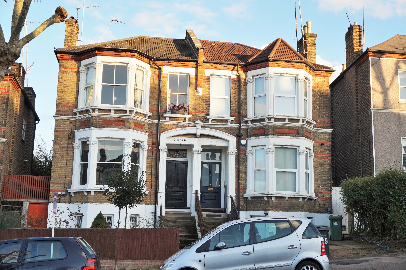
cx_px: 203
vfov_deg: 30.8
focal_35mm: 44
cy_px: 135
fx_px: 490
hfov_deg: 45.0
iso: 100
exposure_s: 1/80
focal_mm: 29
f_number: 8
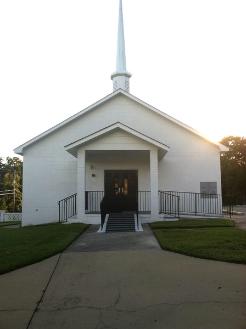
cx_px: 123
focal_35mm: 35
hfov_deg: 40.6
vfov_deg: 52.7
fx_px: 333
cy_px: 164
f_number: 2.8
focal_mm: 3.85
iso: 80
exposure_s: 1/370
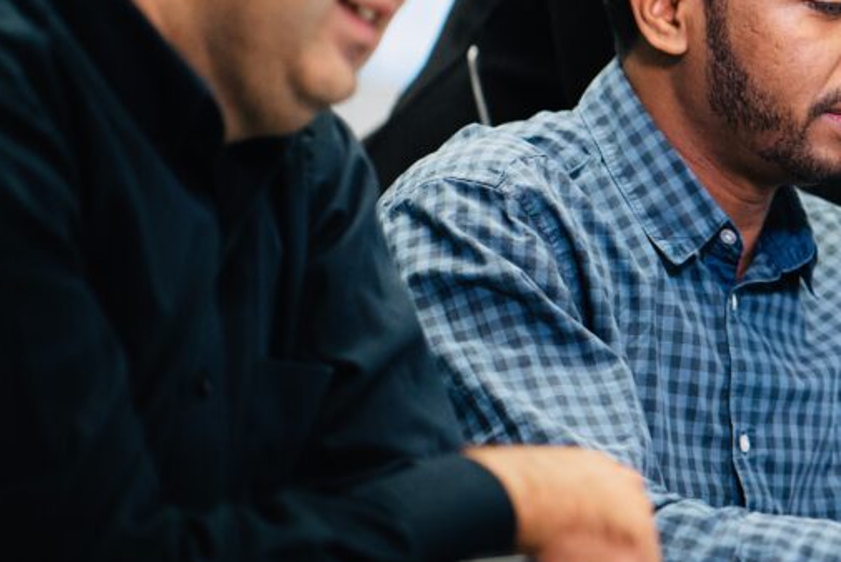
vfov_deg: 6.8
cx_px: 948
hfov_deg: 10.1
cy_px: -3
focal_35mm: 202
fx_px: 4720
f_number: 1.8
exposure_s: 1/320
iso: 800
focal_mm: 85
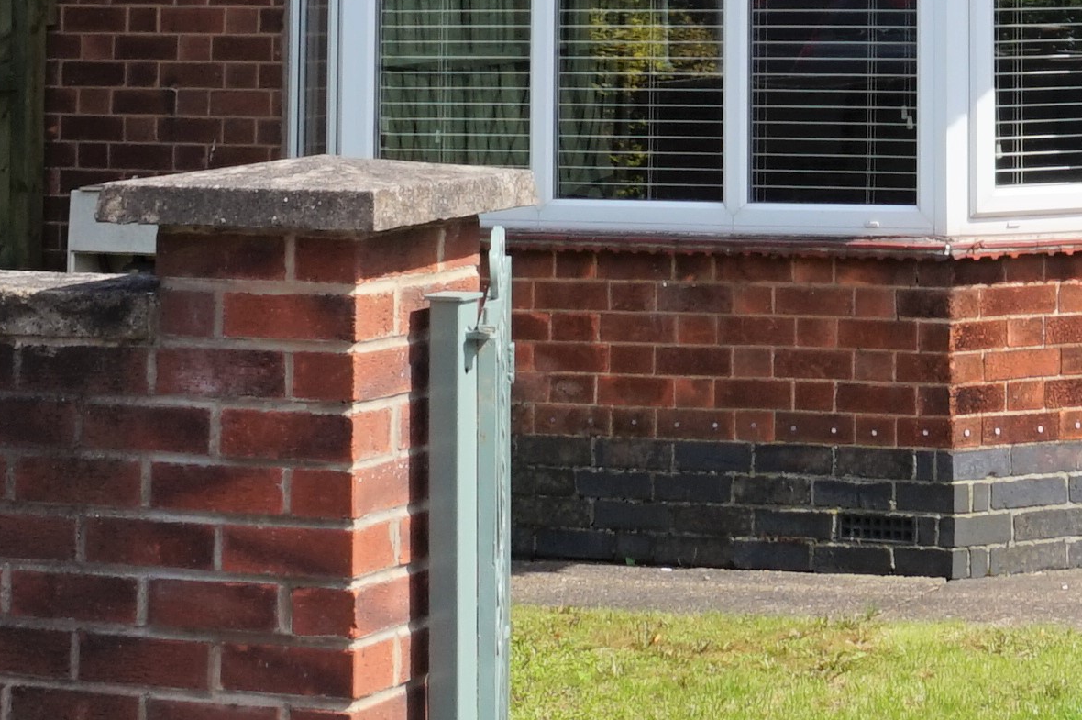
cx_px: 1154
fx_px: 3334
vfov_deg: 11.7
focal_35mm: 111
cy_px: -388
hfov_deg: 17.9
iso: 100
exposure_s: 1/80
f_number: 13
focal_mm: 16
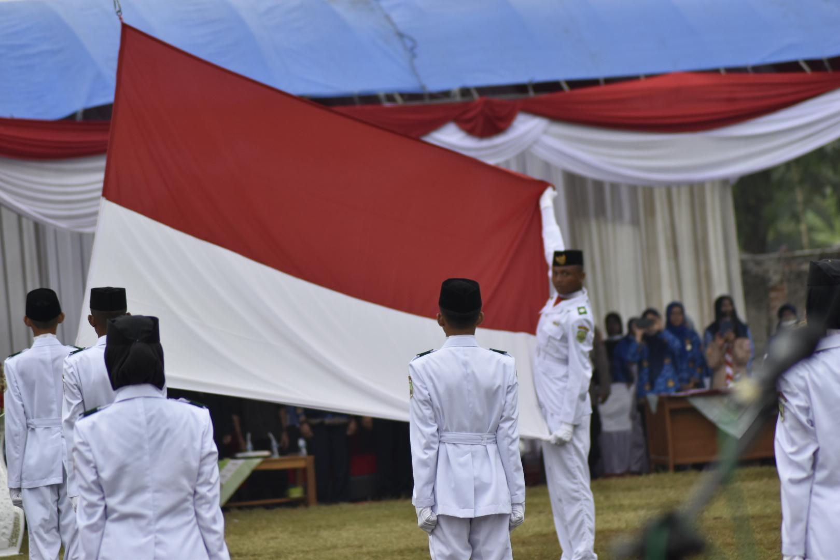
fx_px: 5250
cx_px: 420
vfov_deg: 6.1
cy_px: 280
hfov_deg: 9.1
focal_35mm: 225
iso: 400
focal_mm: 150
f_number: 5
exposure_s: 1/1000
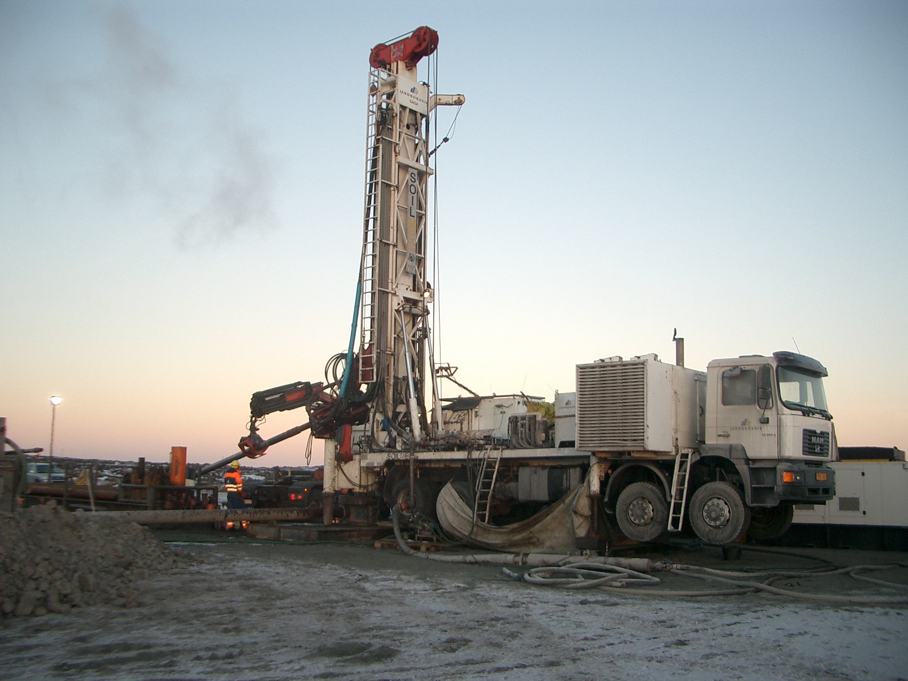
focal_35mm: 35
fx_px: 918
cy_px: 340
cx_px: 454
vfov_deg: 40.7
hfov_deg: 52.6
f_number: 2.6
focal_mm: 5.8
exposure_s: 1/100
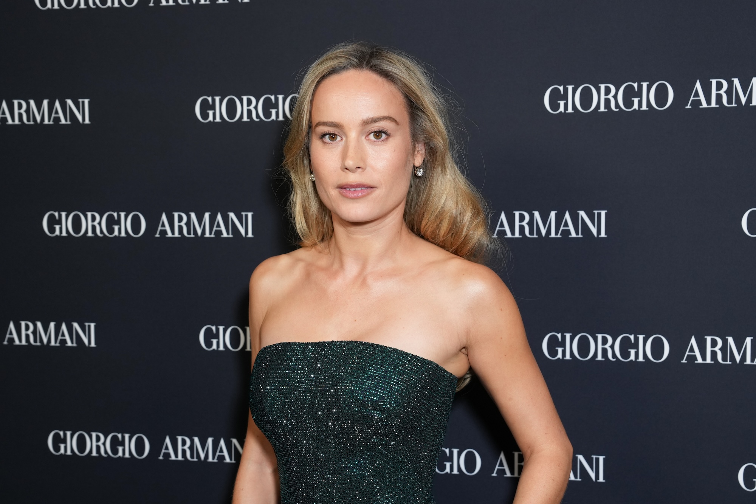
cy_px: 252
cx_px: 378
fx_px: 1008
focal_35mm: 48
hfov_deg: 41.1
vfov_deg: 28.1
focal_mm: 48
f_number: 5
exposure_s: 1/200
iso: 640
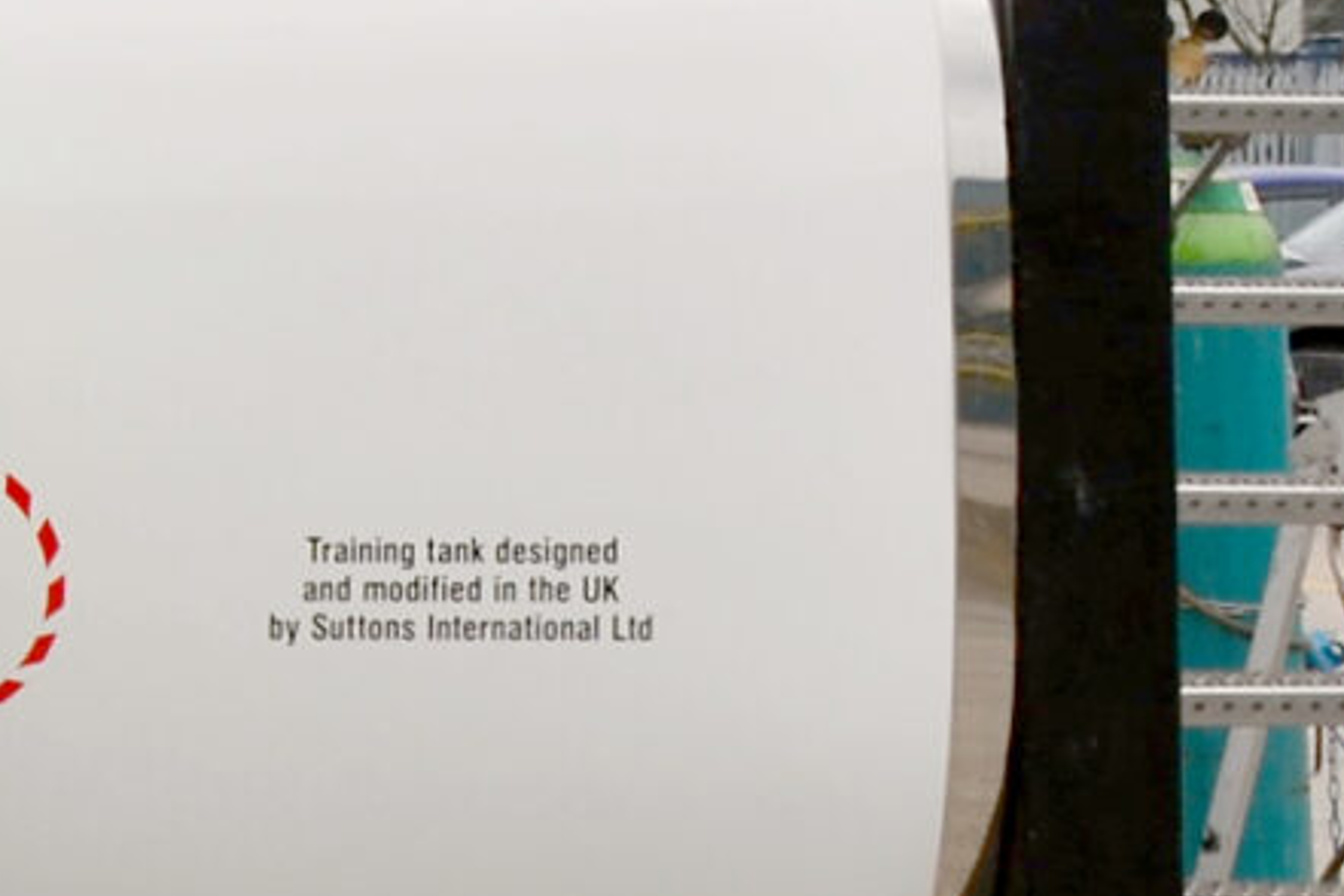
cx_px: -1658
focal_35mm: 174
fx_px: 6495
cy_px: -408
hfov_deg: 10.5
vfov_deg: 7.8
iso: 100
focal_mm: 20
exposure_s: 1/250
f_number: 8
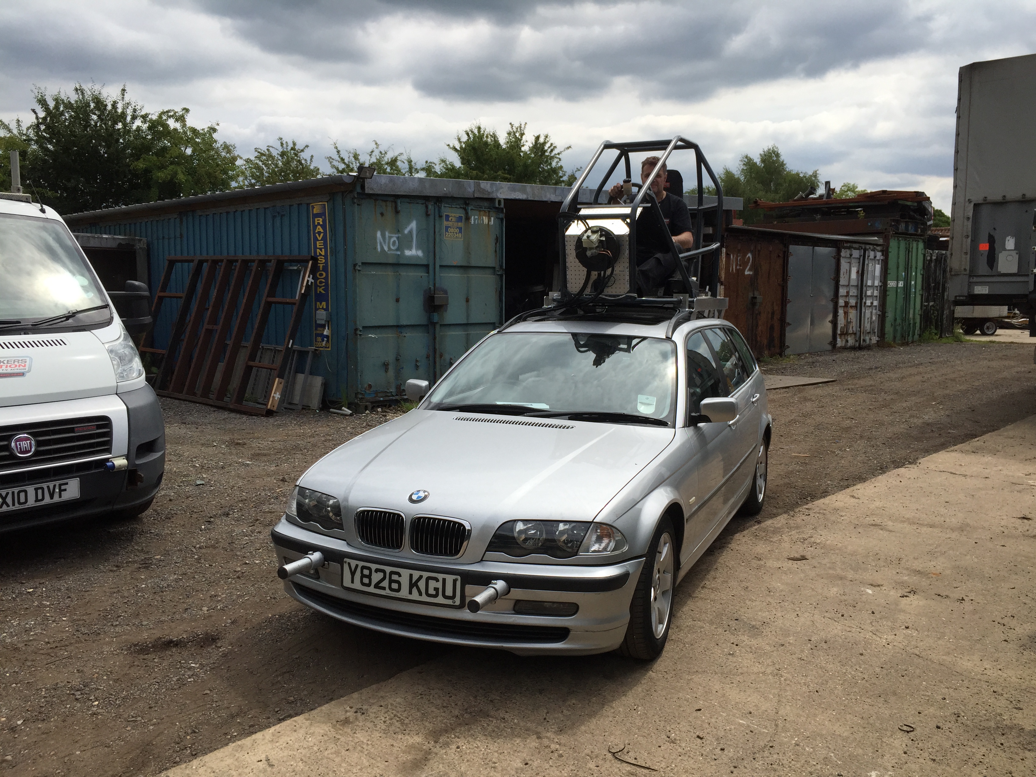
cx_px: 518
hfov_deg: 61.7
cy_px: 388
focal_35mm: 29
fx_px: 868
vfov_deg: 48.2
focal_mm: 4.15
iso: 32
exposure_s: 1/3300
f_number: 2.2
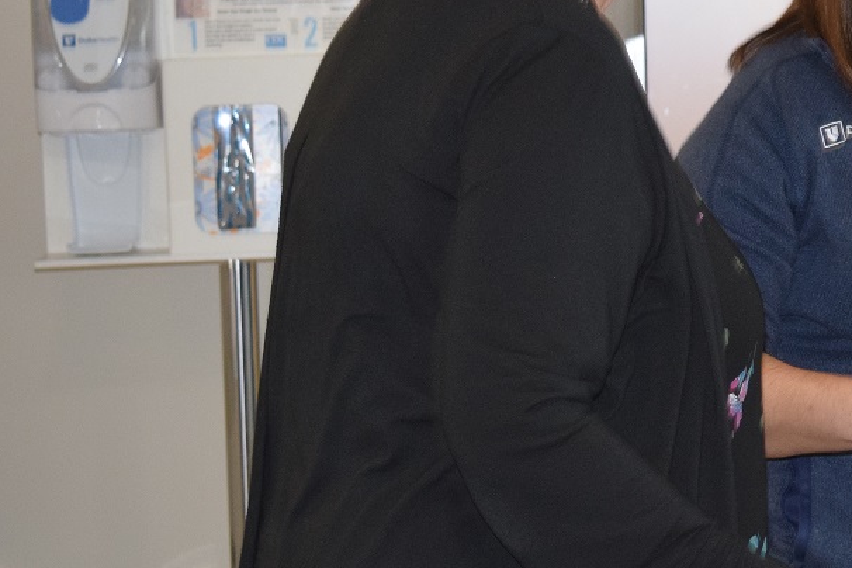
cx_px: 1049
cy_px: 157
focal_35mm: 141
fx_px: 3337
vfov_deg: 9.7
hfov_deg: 14.1
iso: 1100
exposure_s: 1/60
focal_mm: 38
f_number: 4.8
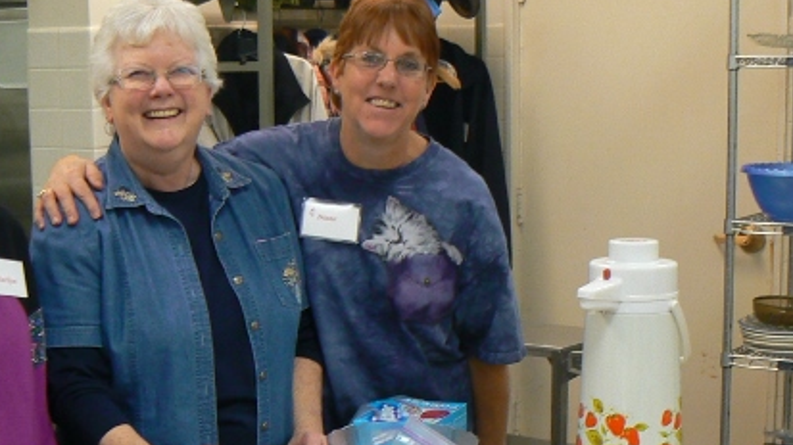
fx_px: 1598
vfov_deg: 15.7
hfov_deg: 27.6
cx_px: 221
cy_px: 372
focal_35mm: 76
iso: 100
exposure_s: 1/30
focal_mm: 6
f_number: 2.8
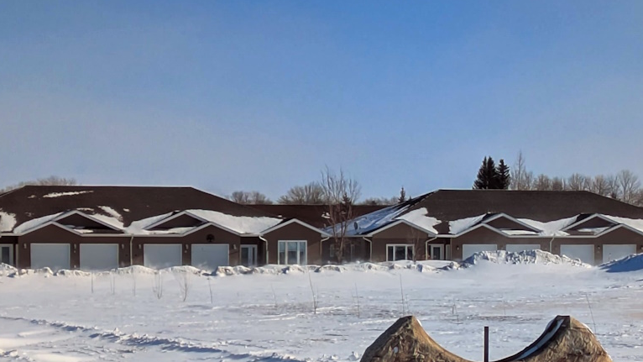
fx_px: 1483
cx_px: 493
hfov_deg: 24.2
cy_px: 288
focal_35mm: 87
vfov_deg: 13.8
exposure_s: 1/6329
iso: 73
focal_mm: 5.43
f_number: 1.89
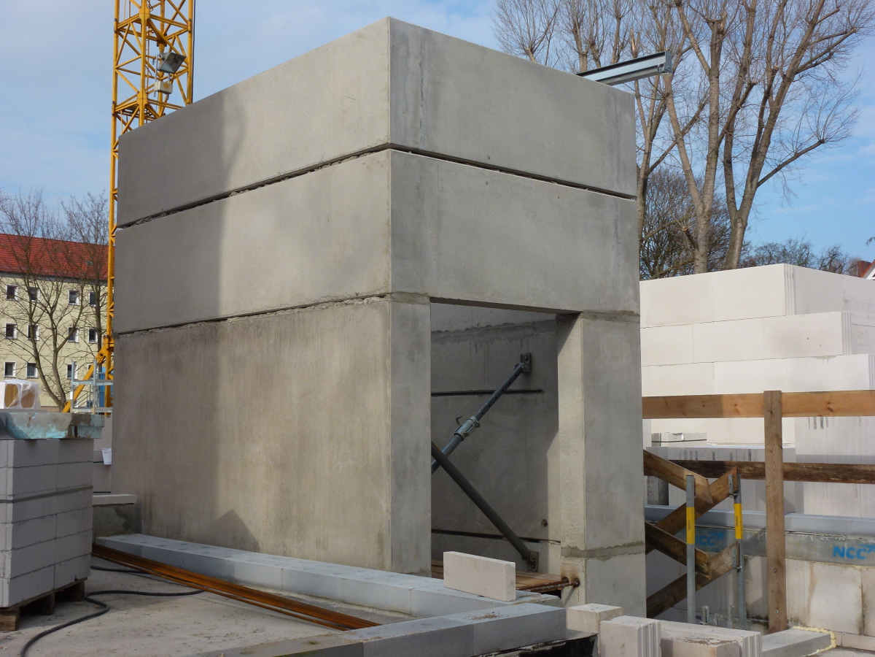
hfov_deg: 45.8
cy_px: 328
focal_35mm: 41
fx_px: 1036
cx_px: 438
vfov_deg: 35.1
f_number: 3.9
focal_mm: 7.4
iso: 100
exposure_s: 1/800
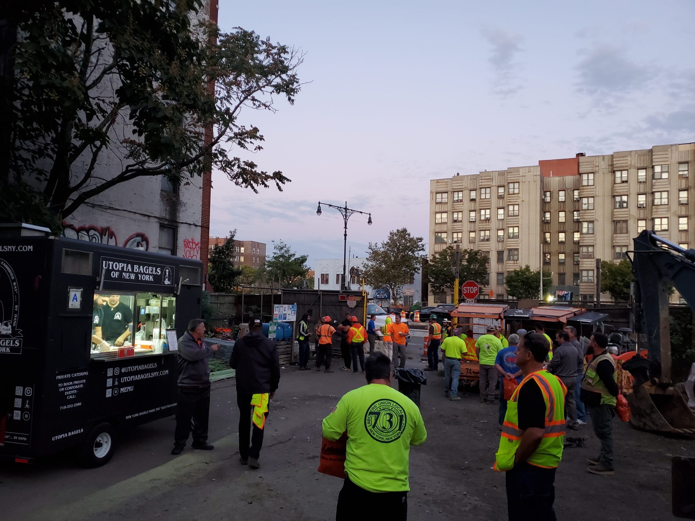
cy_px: 260
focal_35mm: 26
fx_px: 522
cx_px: 348
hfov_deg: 67.3
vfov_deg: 53.1
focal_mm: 4.3
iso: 200
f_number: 1.5
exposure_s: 1/60
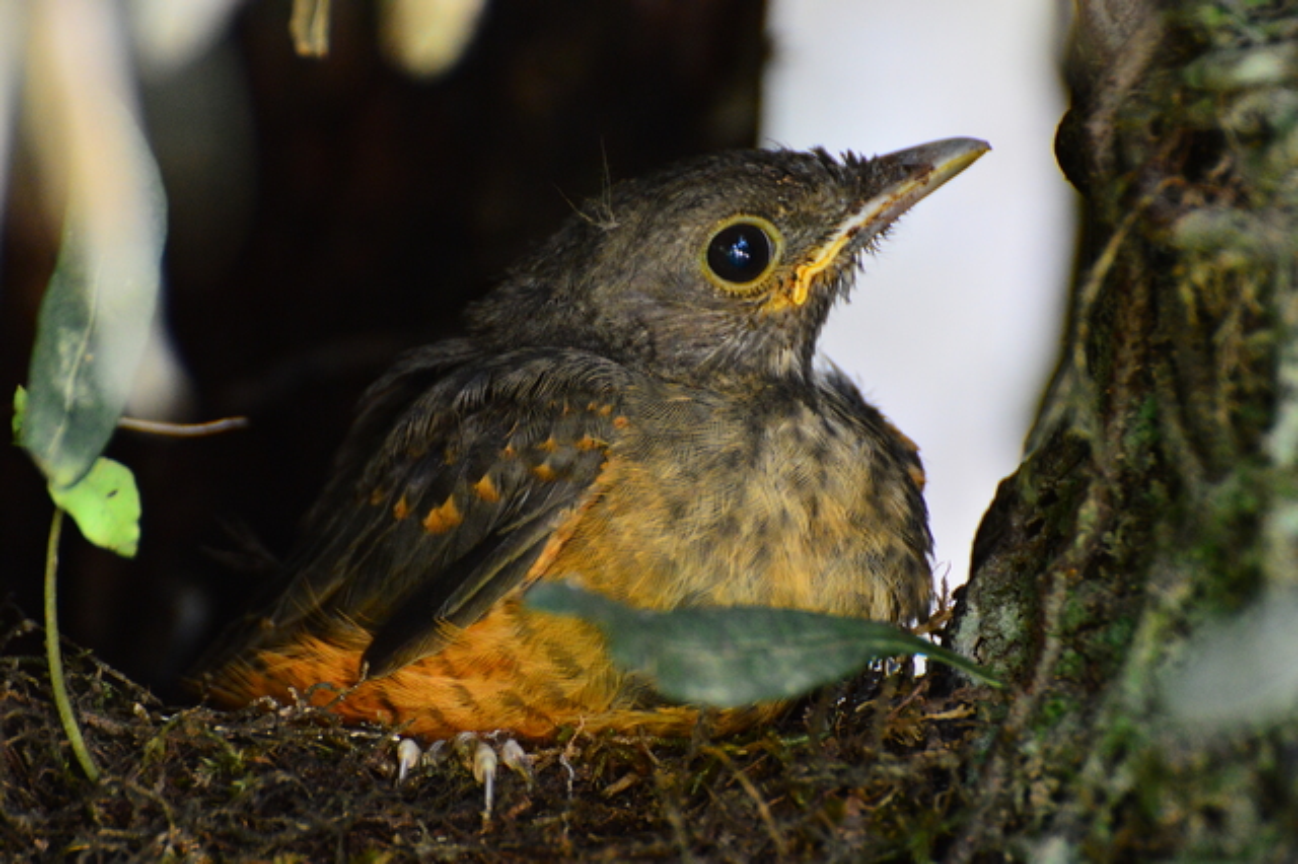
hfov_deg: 5.1
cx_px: 649
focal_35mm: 405
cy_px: 432
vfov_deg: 3.4
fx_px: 14594
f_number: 5.6
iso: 1600
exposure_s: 1/125
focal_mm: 270
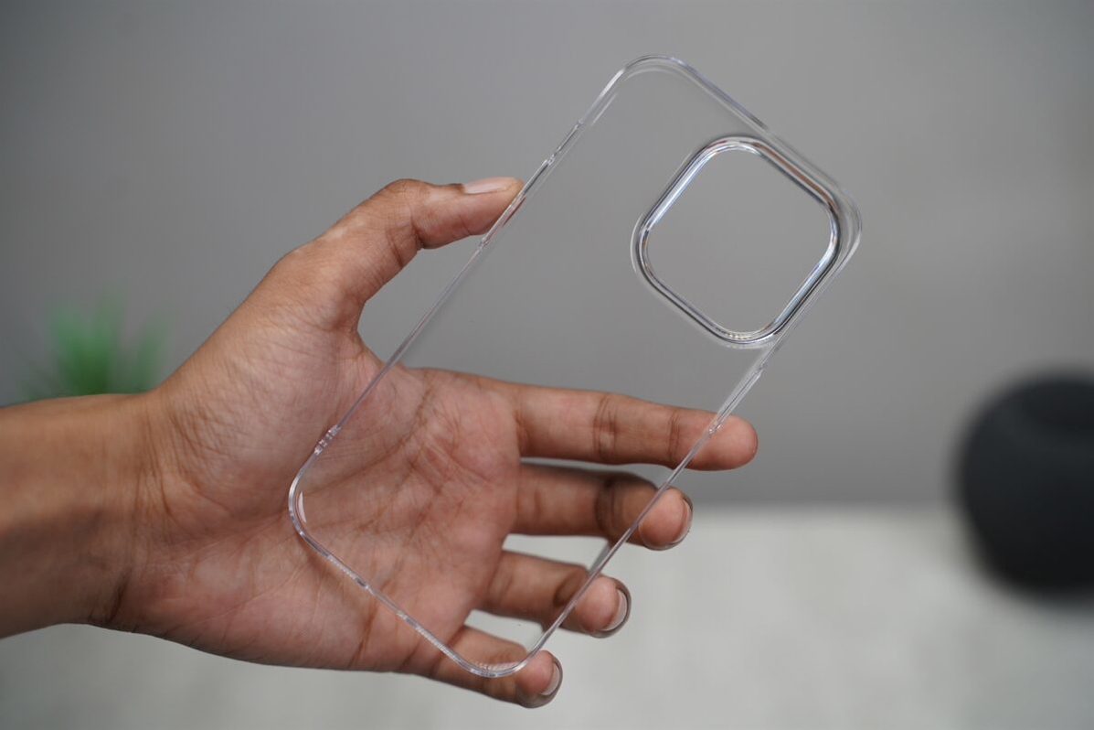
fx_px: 2036
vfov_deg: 20.3
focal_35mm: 67
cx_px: 547
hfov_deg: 30.1
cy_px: 365
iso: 640
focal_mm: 67
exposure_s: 1/200
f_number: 4
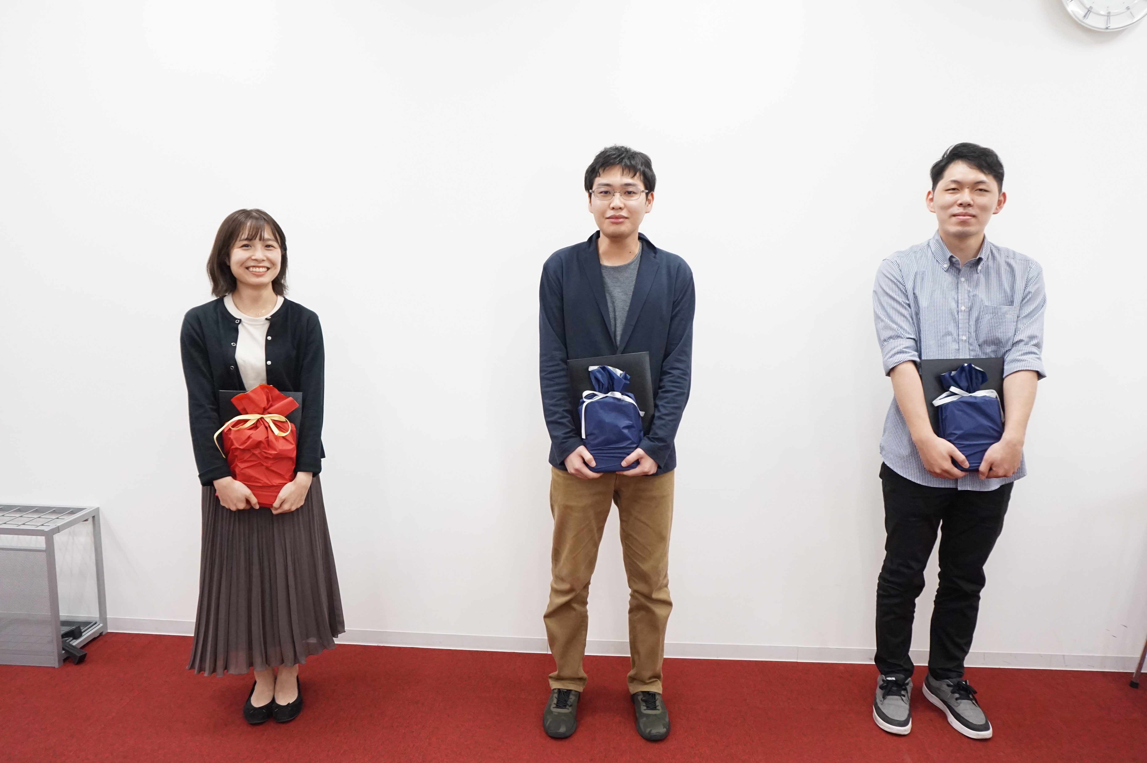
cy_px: 382
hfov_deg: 73.8
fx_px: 764
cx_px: 574
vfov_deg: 53.1
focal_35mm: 24
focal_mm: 16
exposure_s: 1/100
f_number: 5
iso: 1600
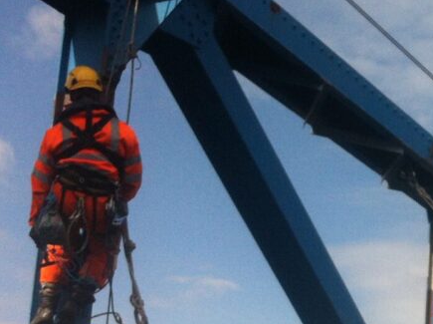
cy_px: 331
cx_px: 556
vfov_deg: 14.1
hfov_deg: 17.9
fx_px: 1287
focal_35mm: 103
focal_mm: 3.85
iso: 80
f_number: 2.8
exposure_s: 1/2155
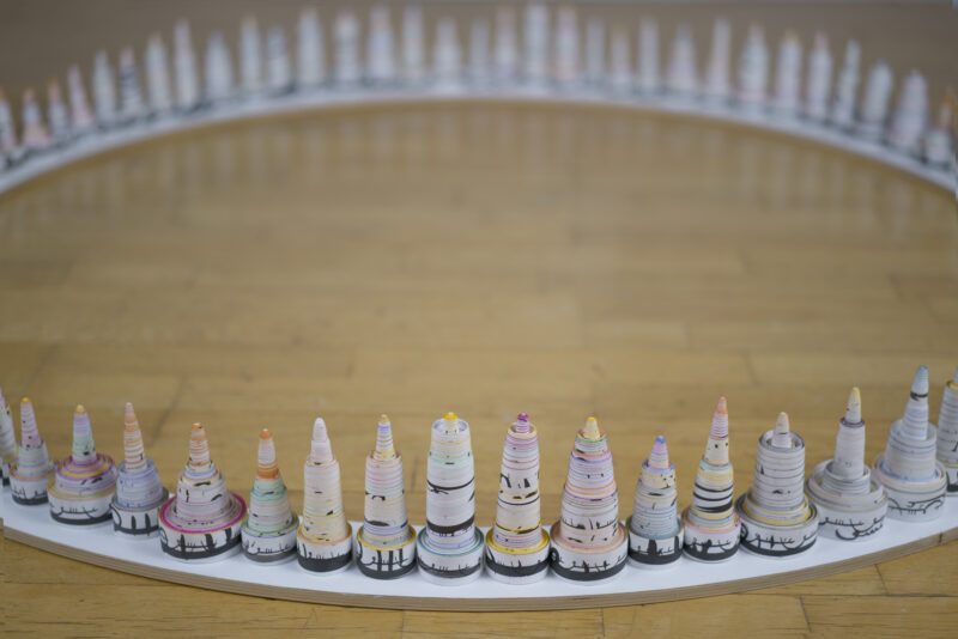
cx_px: 479
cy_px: 320
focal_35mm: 55
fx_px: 1464
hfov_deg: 36.2
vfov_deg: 24.6
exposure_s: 1/40
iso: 50
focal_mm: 55
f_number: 1.8
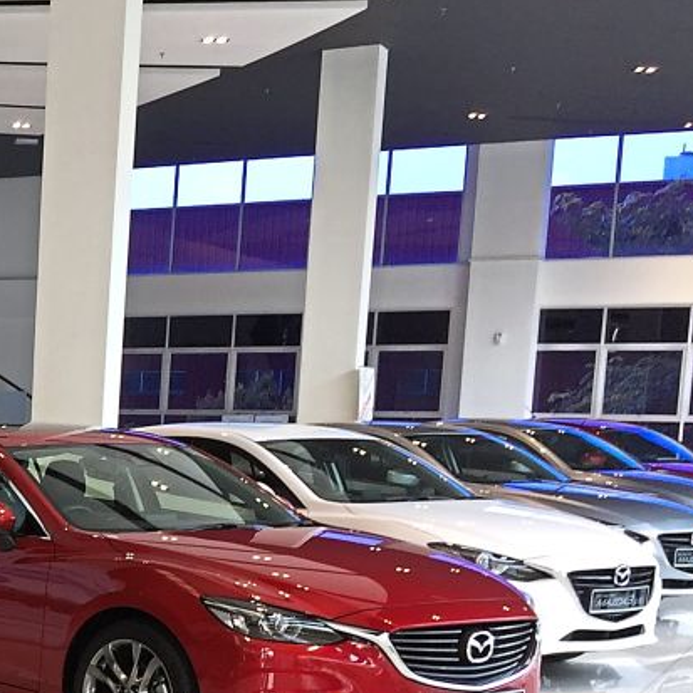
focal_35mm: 77
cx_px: -337
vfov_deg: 21.7
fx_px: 1744
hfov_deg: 19.6
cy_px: 693
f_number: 2.2
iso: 40
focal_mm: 4.2
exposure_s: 1/50
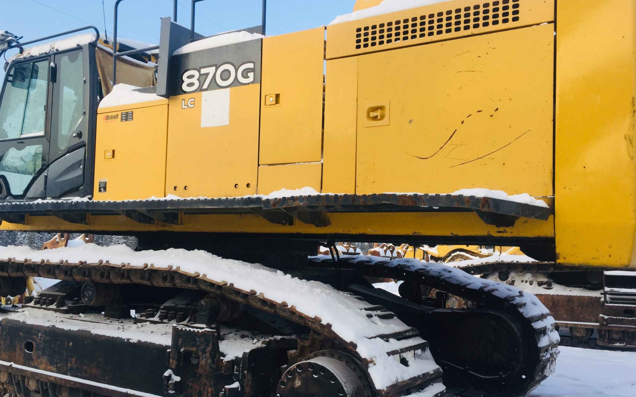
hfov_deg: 56.7
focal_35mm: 34
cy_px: 213
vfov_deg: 37.2
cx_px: 315
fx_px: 589
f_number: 2.2
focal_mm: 4.15
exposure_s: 1/380
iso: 32
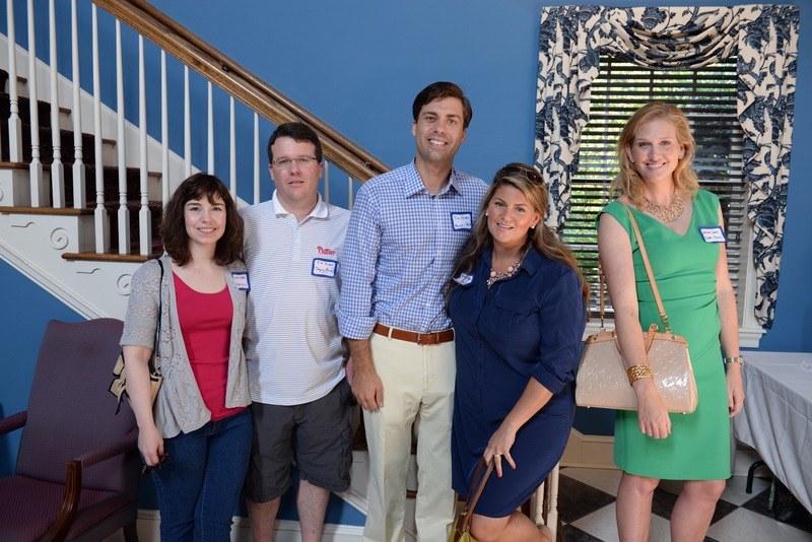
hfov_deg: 63.6
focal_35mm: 29
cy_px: 271
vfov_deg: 45.0
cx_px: 406
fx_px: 654
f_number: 4.5
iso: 500
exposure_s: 1/80
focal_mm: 29
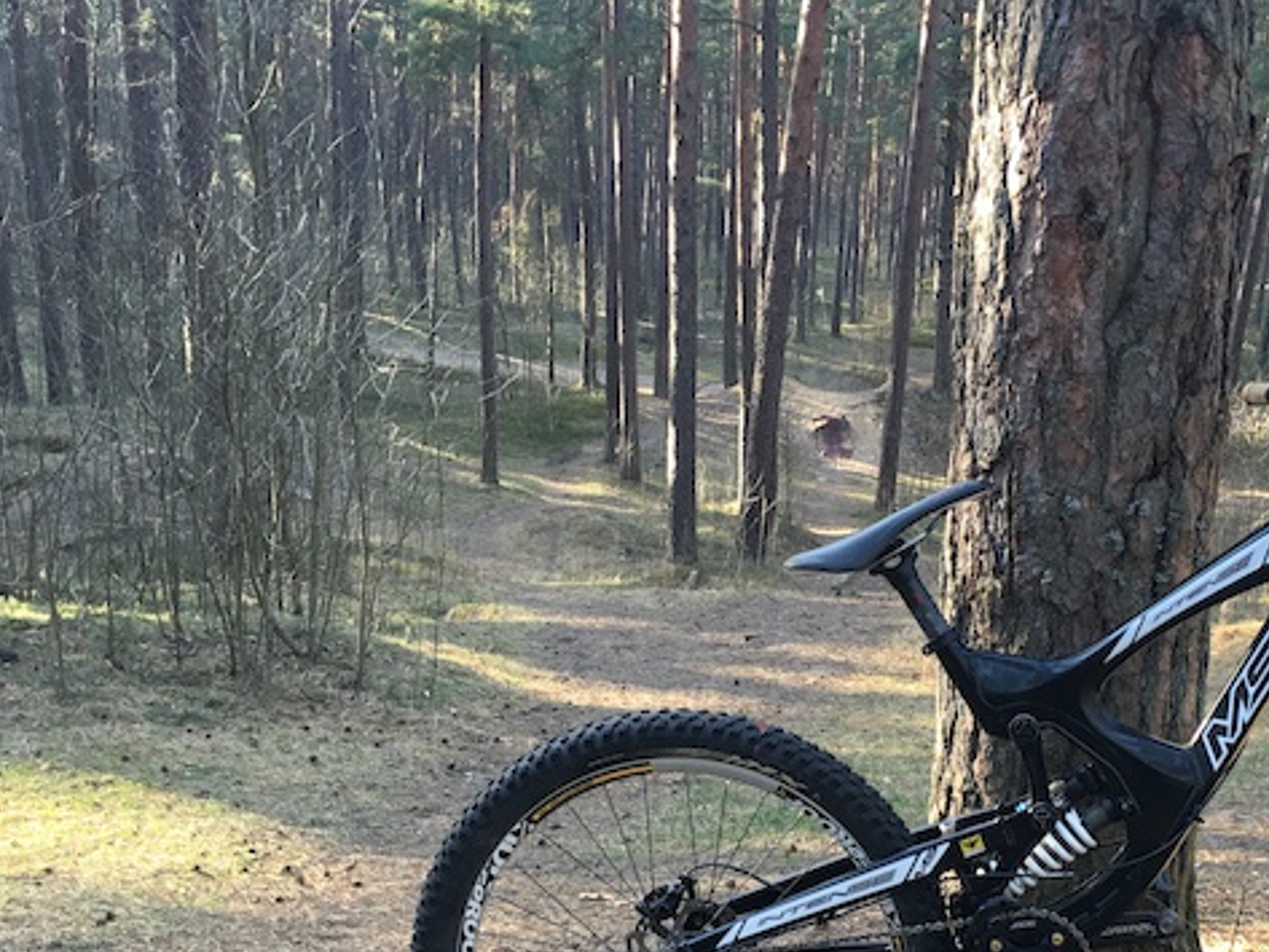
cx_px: 904
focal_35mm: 49
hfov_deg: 38.2
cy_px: 740
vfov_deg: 29.1
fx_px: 1797
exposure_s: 1/33
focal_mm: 4.15
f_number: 2.2
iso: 32
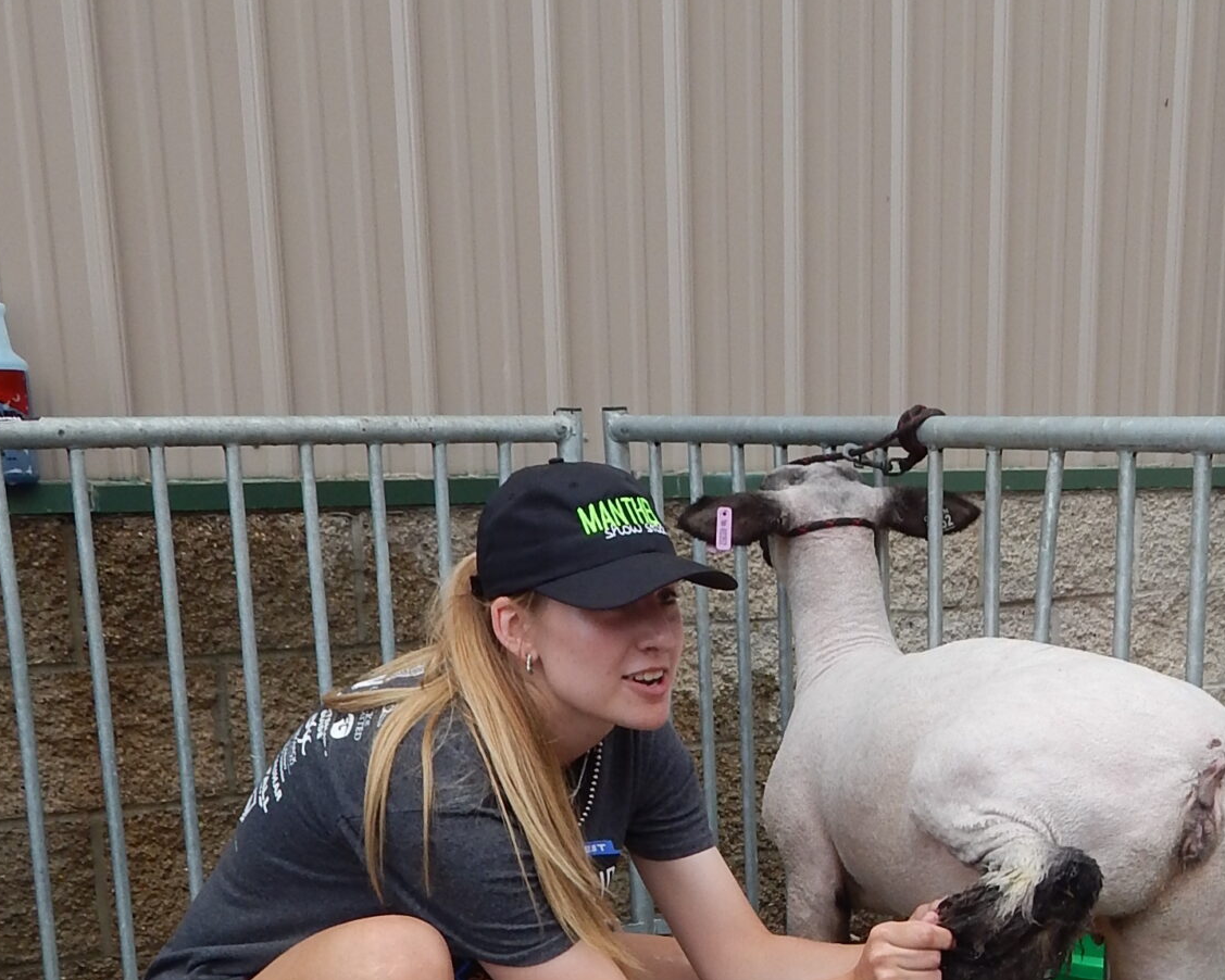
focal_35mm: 51
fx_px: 1849
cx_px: 803
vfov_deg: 28.4
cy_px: 908
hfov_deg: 36.3
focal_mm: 4
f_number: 3
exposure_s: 1/640
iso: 125
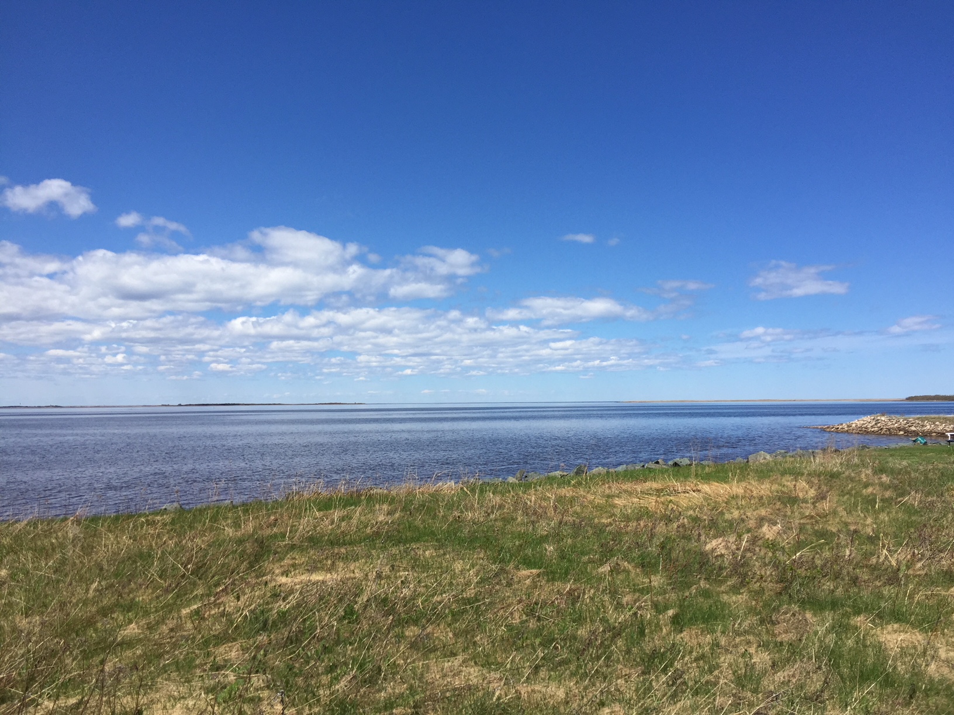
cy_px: 358
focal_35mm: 29
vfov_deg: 48.2
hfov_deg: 61.7
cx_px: 477
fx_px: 799
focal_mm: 4.15
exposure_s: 1/3049
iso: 32
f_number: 2.2
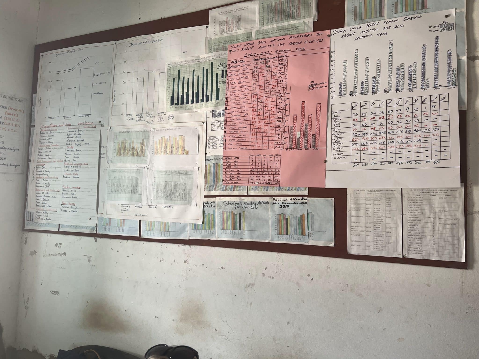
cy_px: 180
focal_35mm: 26
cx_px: 240
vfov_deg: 53.1
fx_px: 360
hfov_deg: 67.3
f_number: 1.5
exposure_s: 1/121
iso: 100
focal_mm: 5.7
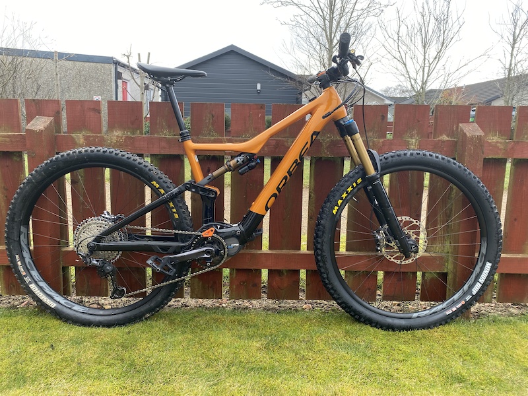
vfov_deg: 53.1
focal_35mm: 26
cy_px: 198
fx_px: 397
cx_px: 264
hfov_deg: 67.3
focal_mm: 4.25
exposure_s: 1/121
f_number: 1.8
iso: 40
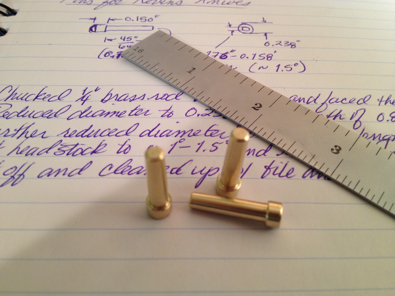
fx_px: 399
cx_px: 198
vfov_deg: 40.7
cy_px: 148
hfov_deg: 52.6
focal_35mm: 35
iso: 100
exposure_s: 1/20
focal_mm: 4.28
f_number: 2.4
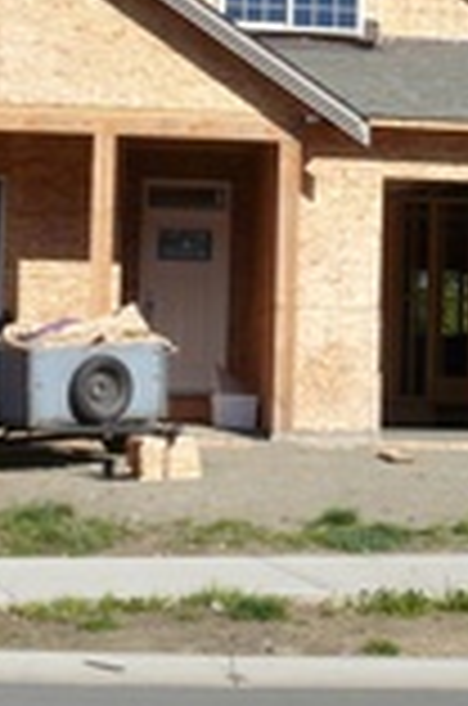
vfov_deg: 21.8
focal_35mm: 93
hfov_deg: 14.6
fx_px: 1821
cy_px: 225
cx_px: 292
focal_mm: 7.5
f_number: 8
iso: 200
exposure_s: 1/500
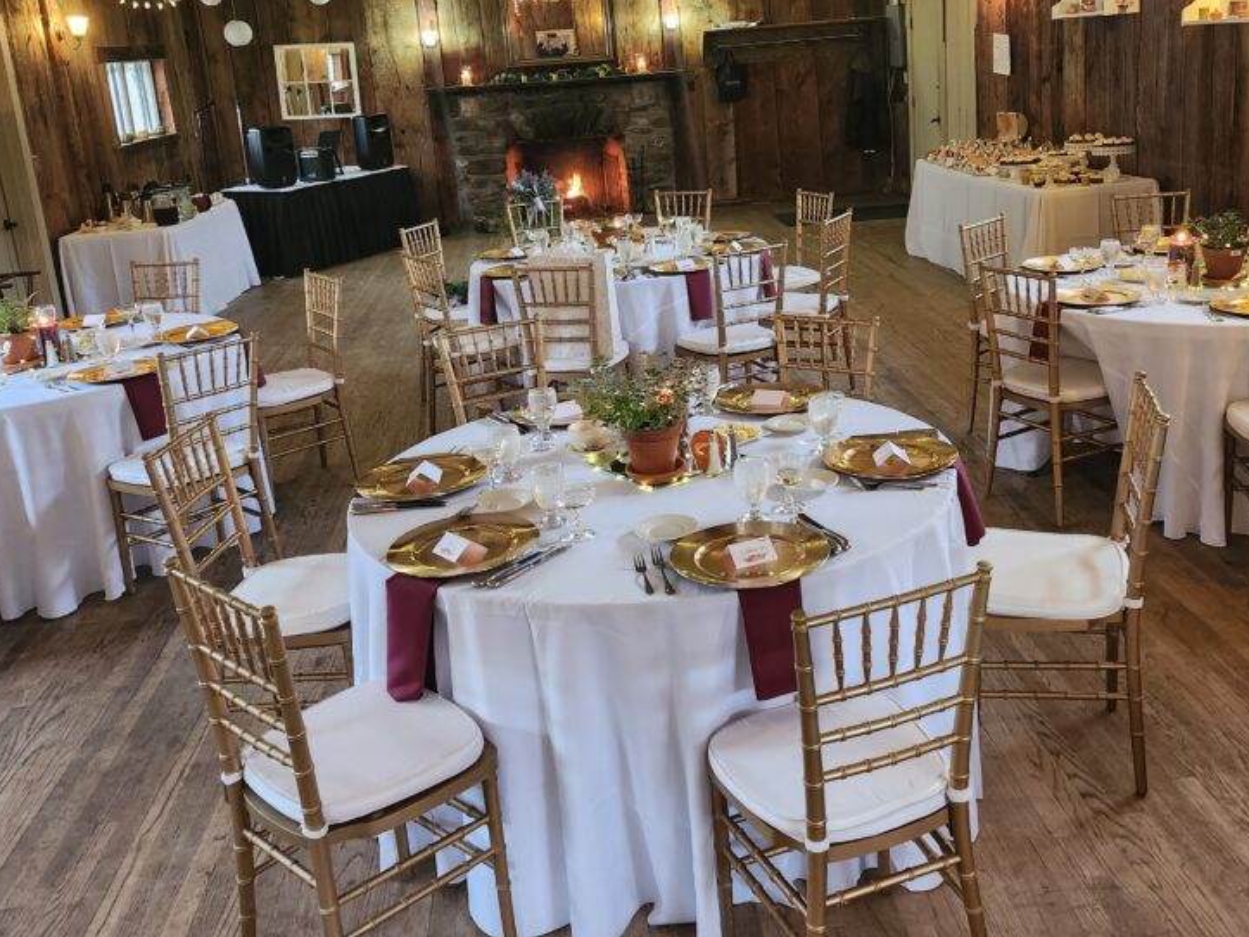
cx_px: 679
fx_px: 1227
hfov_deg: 53.9
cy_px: 328
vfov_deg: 41.4
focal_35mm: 34
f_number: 1.8
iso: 640
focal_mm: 5
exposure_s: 1/40
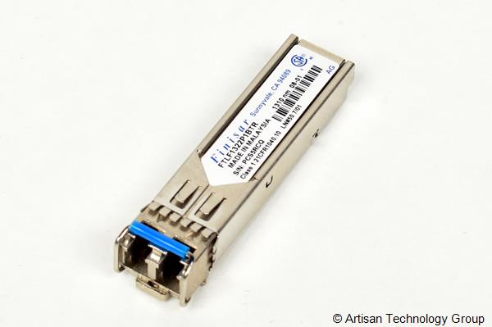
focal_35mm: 82
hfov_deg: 24.6
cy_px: 164
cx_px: 246
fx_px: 1127
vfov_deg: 16.5
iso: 200
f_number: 13
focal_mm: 55
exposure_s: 1/200
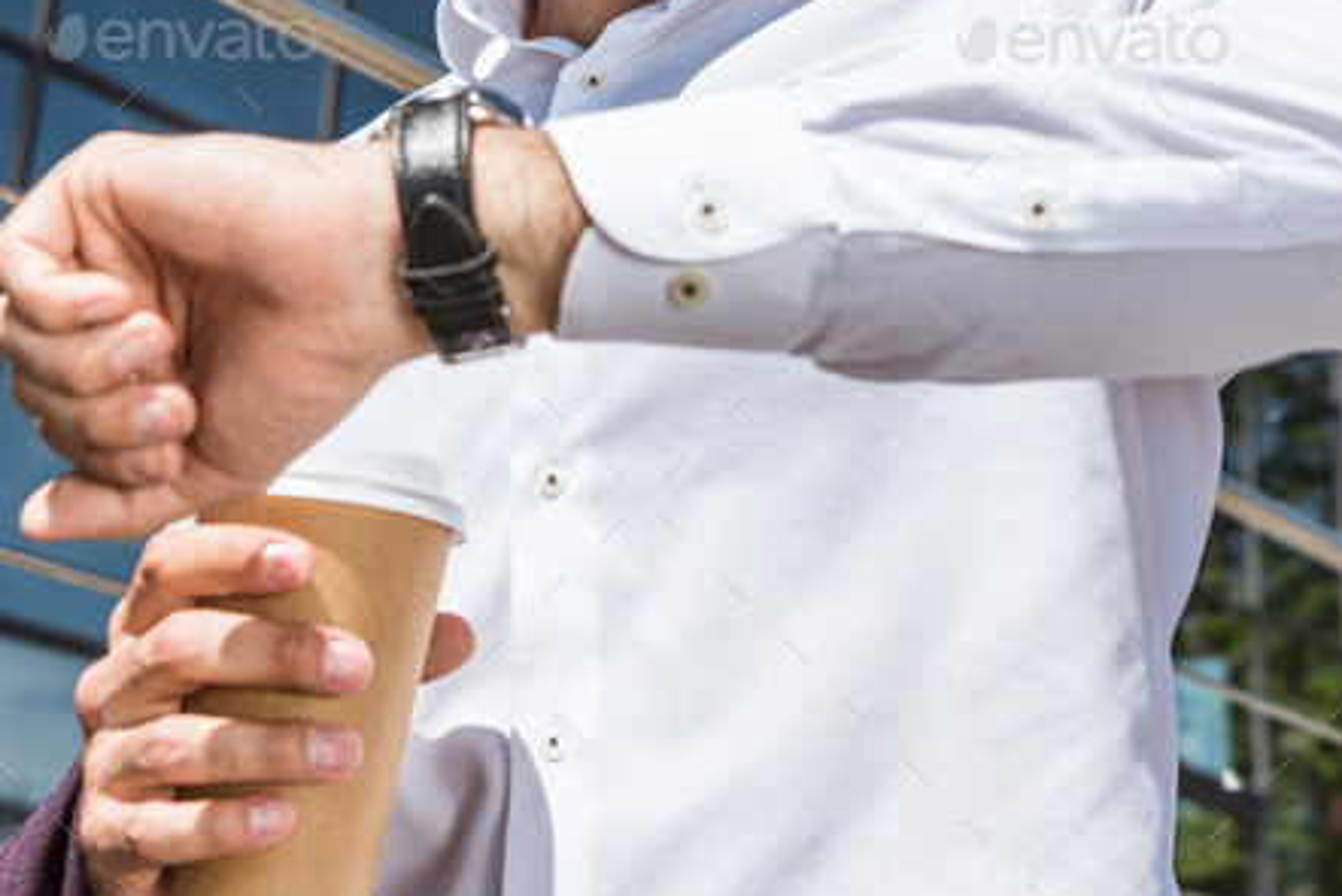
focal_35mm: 72
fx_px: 2685
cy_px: 15
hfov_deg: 28.1
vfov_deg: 18.5
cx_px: 628
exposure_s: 1/1000
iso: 100
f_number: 4.5
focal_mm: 36
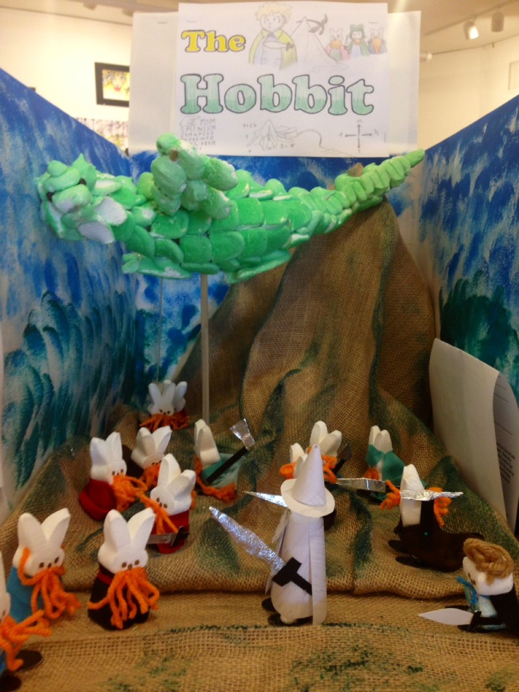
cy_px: 346
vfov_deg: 55.4
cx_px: 260
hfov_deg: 42.9
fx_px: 660
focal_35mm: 33
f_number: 2.4
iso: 80
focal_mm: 4.12
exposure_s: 1/20
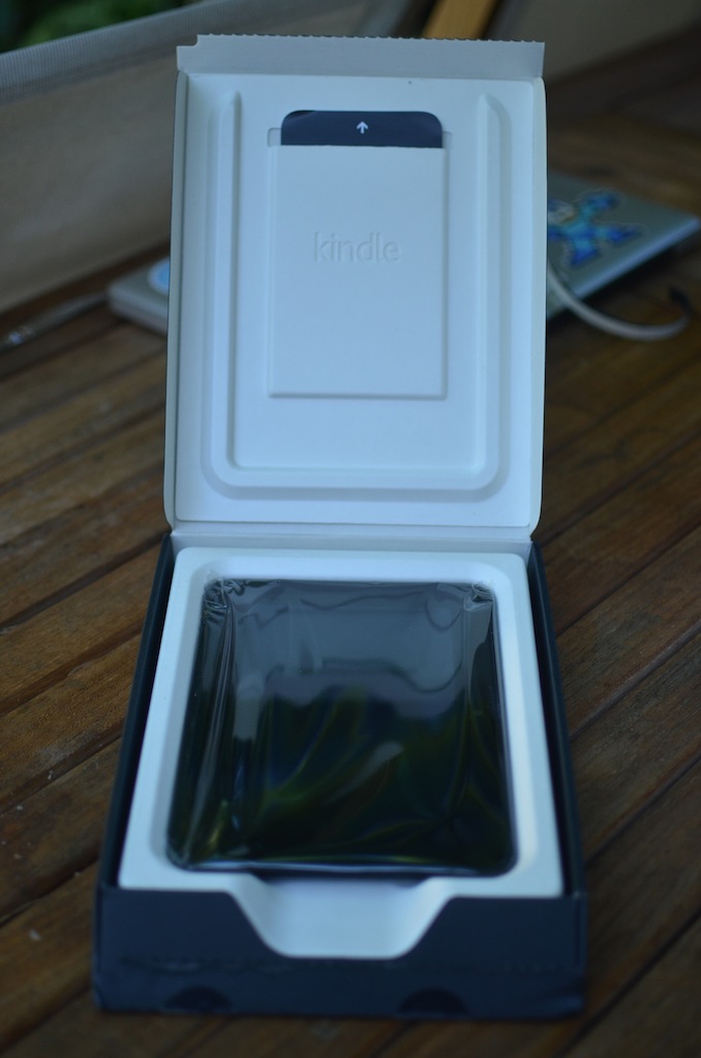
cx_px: 350
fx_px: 1541
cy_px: 529
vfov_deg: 37.9
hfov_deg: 25.6
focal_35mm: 52
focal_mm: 35
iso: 320
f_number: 1.8
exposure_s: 1/1600
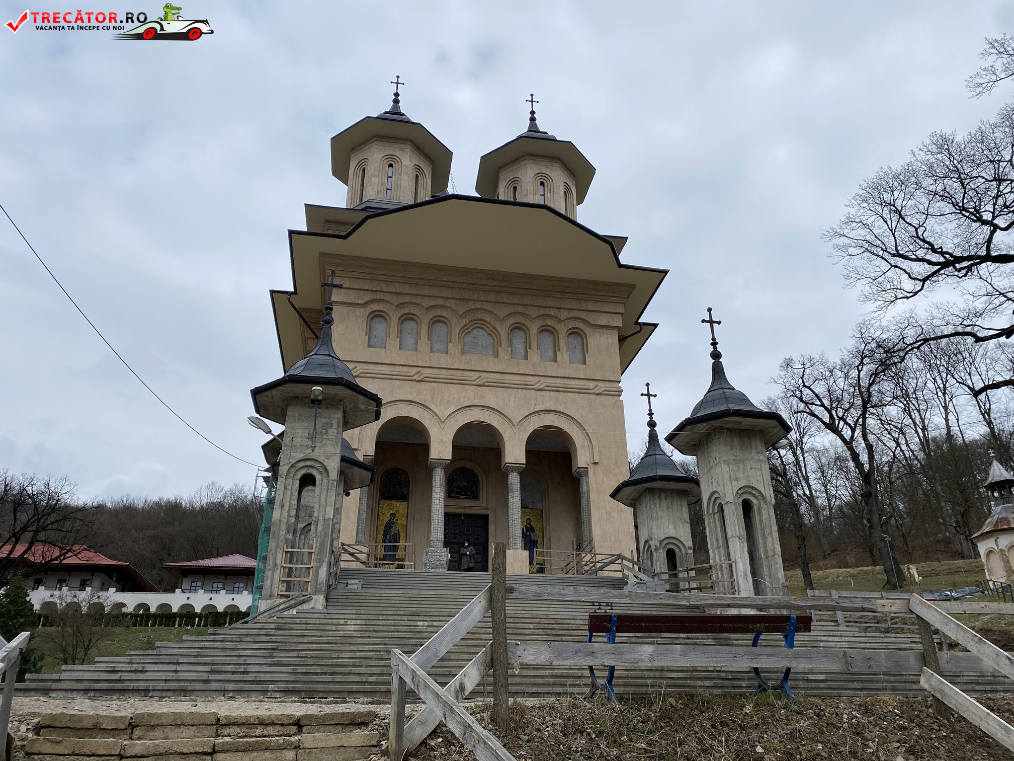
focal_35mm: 26
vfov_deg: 53.1
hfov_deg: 67.3
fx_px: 762
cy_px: 380
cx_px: 507
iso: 32
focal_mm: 4.25
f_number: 1.8
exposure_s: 1/2625
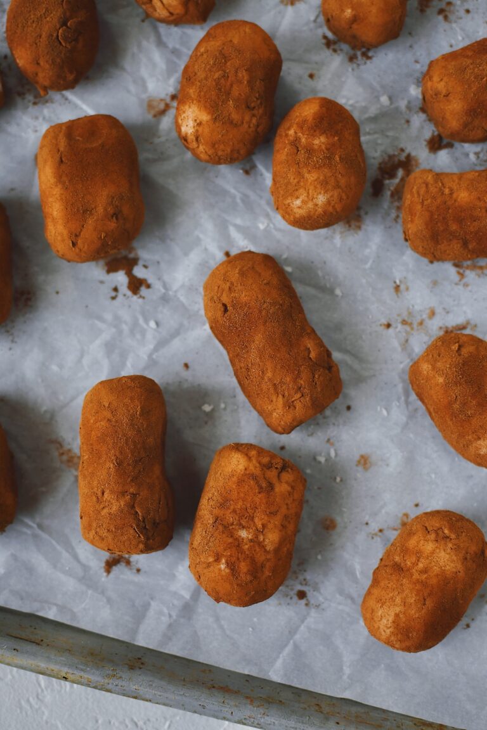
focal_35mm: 52
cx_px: 244
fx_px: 1055
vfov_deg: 38.2
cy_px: 365
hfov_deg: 26.0
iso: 400
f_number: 3.5
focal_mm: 35
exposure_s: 1/200
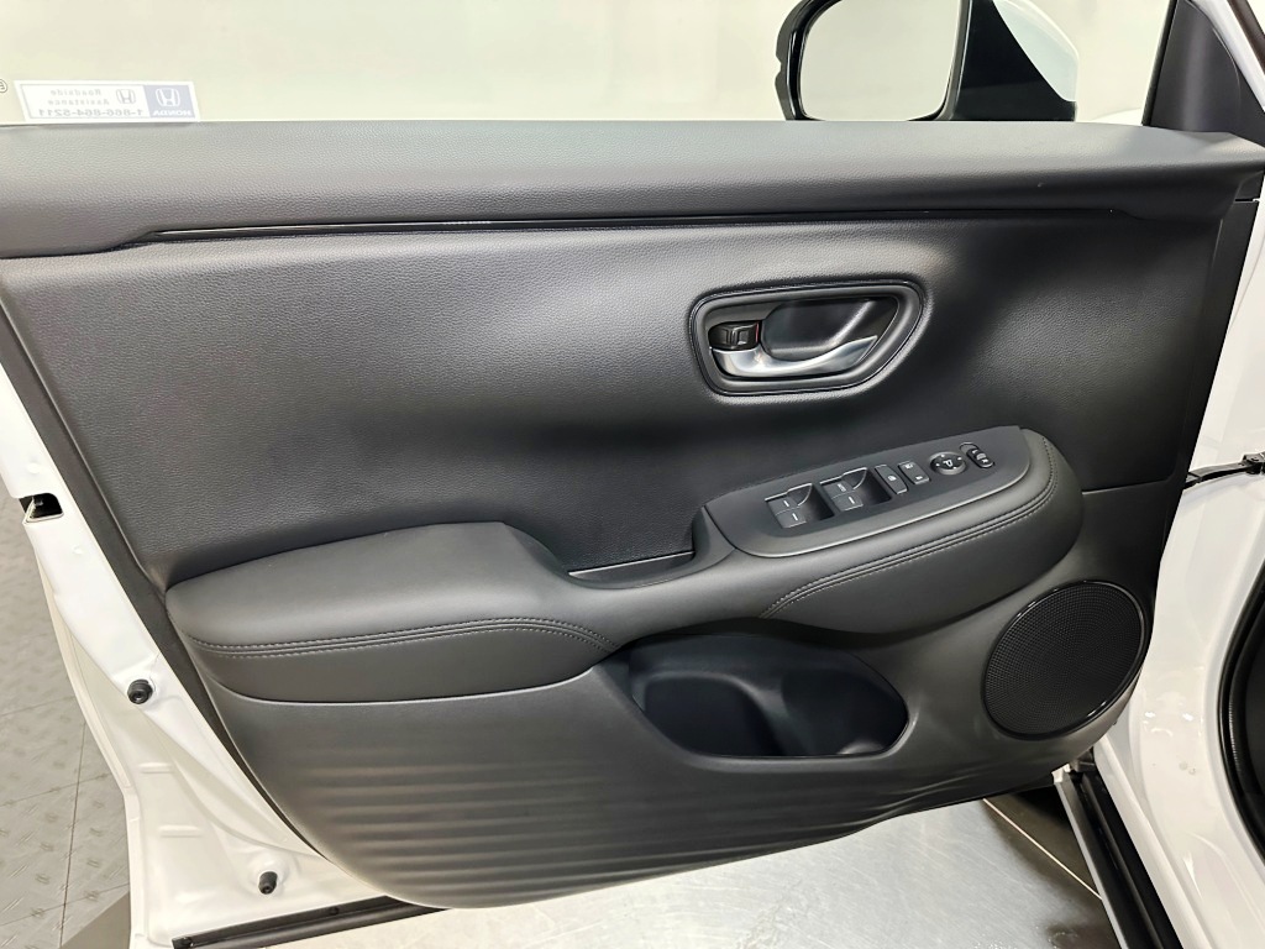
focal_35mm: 24
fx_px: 877
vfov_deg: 56.8
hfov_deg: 71.6
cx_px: 632
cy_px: 474
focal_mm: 6.86
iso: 640
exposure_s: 1/40
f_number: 1.78
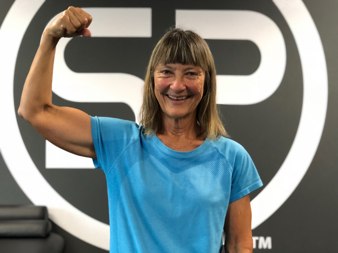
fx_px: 557
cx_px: 169
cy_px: 126
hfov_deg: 33.8
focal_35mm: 57
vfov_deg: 25.7
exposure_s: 1/60
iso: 640
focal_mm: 6.6
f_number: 2.8
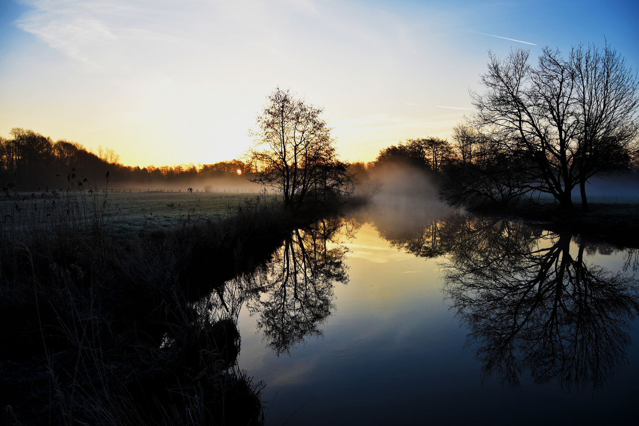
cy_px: 213
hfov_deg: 67.4
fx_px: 479
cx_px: 320
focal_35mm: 27
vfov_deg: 47.9
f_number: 4
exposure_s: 1/320
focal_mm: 18
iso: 200
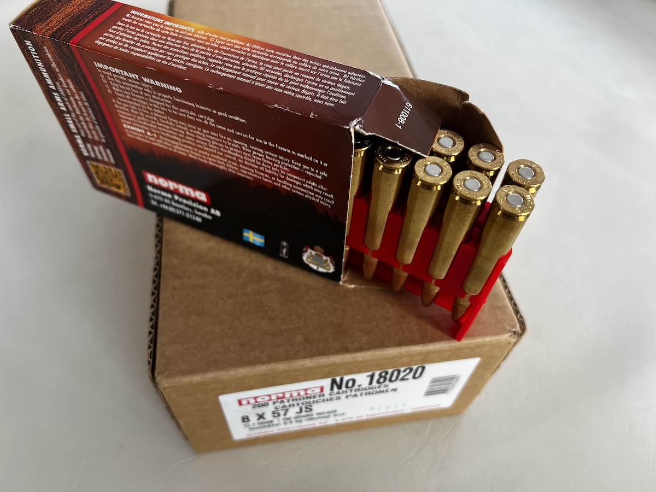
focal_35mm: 26
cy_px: 246
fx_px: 493
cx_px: 328
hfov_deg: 67.3
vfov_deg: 53.1
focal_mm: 5.7
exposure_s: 1/121
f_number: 1.5
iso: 80
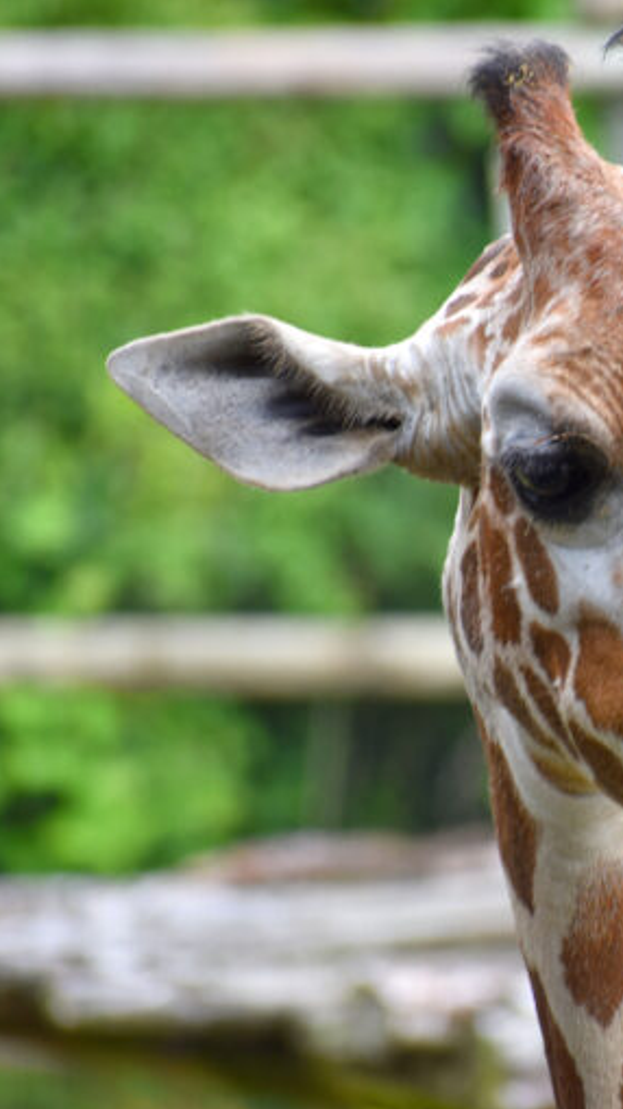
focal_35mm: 474
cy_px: 553
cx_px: 673
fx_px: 13932
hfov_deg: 2.6
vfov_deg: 4.6
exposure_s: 1/200
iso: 200
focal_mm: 200
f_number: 5.3
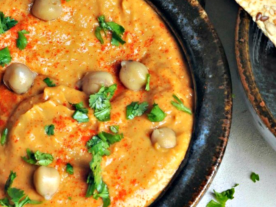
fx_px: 1020
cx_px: 96
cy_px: 48
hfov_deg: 15.4
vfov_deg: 11.5
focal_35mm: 128
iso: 800
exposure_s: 1/250
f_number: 8
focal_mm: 50
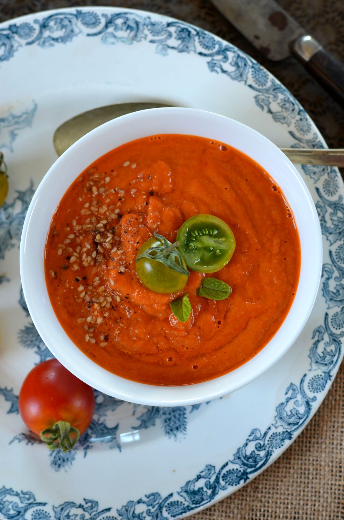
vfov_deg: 27.0
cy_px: 260
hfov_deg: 18.1
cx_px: 172
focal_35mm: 75
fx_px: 1080
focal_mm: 50
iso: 400
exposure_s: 1/60
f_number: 4
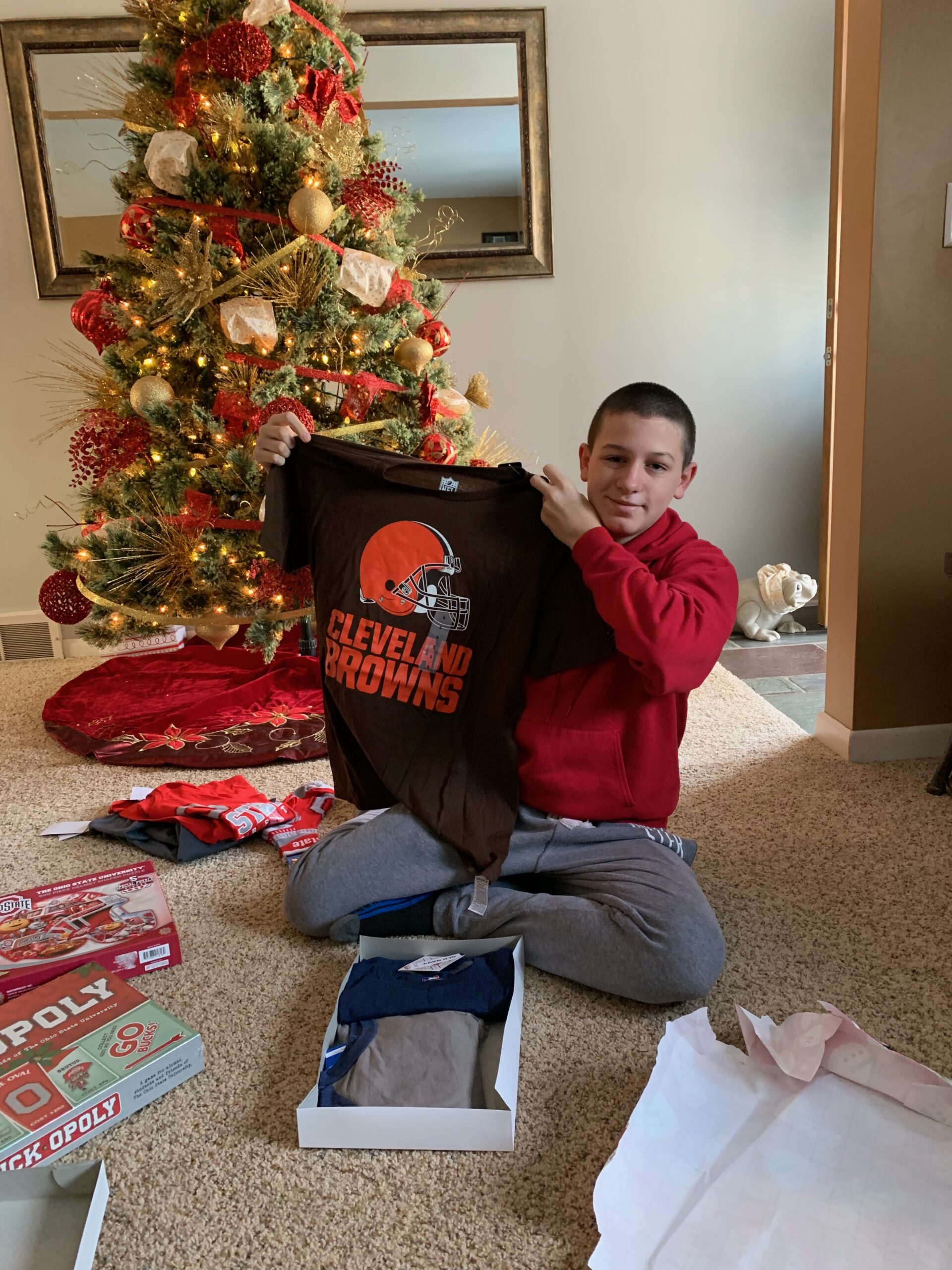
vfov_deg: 67.3
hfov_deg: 53.1
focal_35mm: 26
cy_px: 635
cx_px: 476
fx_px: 953
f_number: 1.8
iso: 320
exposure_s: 1/60
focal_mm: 4.25
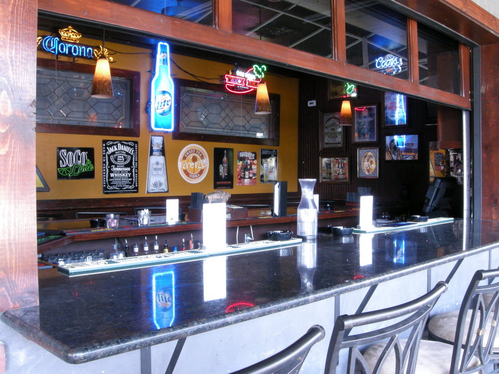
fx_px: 505
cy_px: 187
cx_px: 250
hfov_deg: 52.6
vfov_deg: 40.7
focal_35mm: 35
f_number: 7.6
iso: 200
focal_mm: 7.5
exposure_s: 1/4
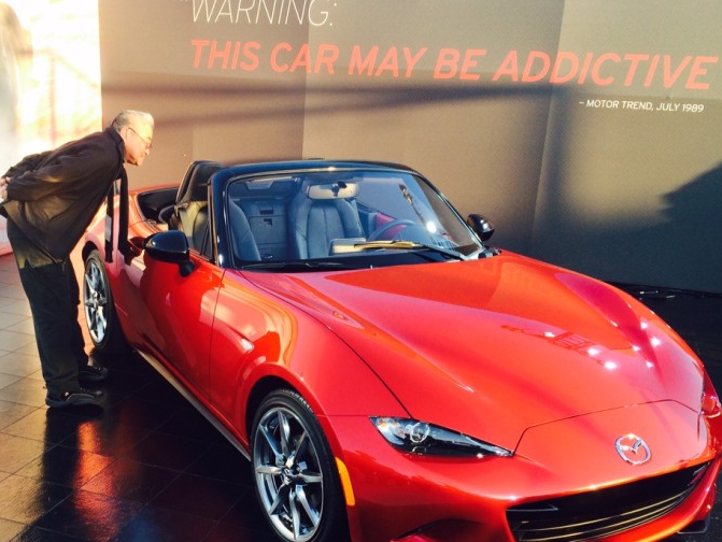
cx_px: 275
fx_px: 876
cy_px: 359
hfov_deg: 44.4
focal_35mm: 42
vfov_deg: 34.1
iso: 32
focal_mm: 4.12
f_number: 2.2
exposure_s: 1/159
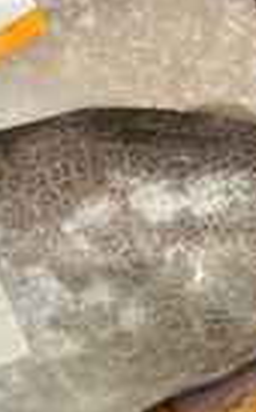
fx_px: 1089
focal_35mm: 97
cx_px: 95
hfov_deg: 13.4
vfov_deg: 20.1
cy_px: 499
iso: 250
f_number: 1.6
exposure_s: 1/60
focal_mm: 5.1
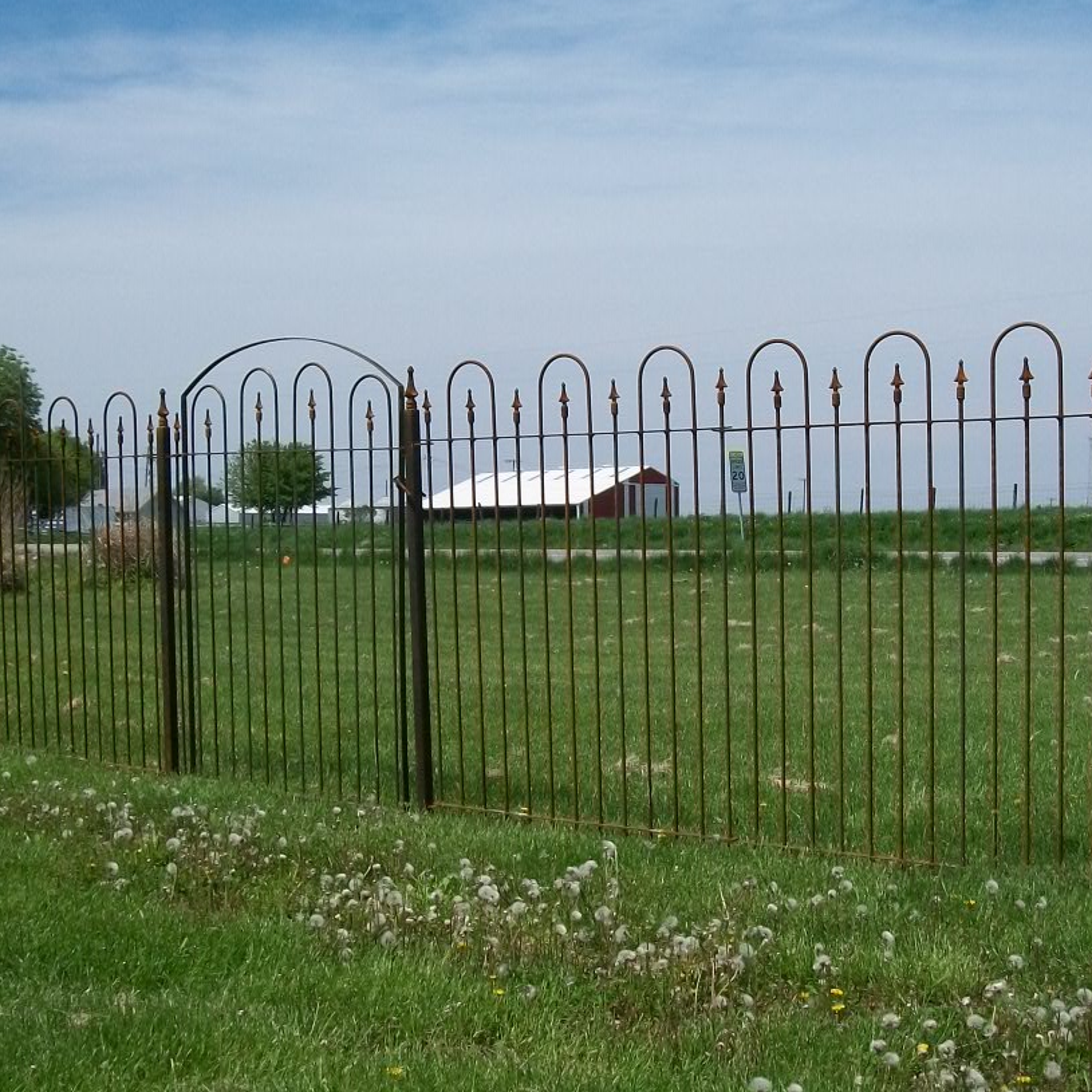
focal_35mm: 50
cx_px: 595
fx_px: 1785
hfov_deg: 34.0
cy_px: 557
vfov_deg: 34.0
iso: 80
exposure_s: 1/800
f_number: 4.8
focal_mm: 6
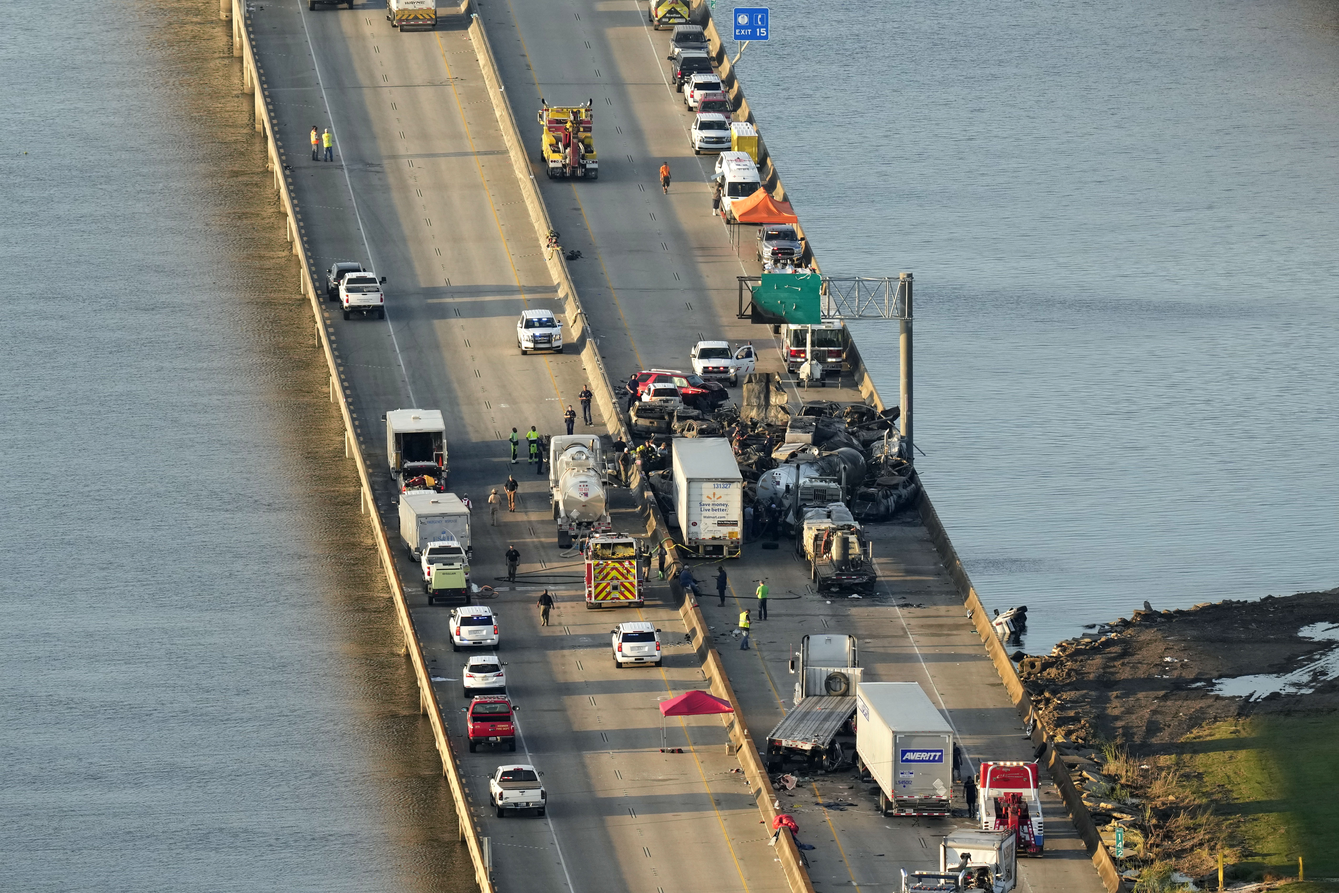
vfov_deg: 2.3
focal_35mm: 600
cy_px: 446
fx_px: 22315
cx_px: 670
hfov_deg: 3.4
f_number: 4.5
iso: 1000
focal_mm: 400
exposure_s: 1/2500
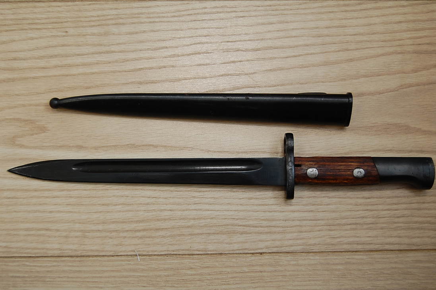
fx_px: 617
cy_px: 145
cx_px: 218
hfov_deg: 38.9
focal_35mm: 51
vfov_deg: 26.4
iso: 400
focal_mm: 34
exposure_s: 1/50
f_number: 4.5
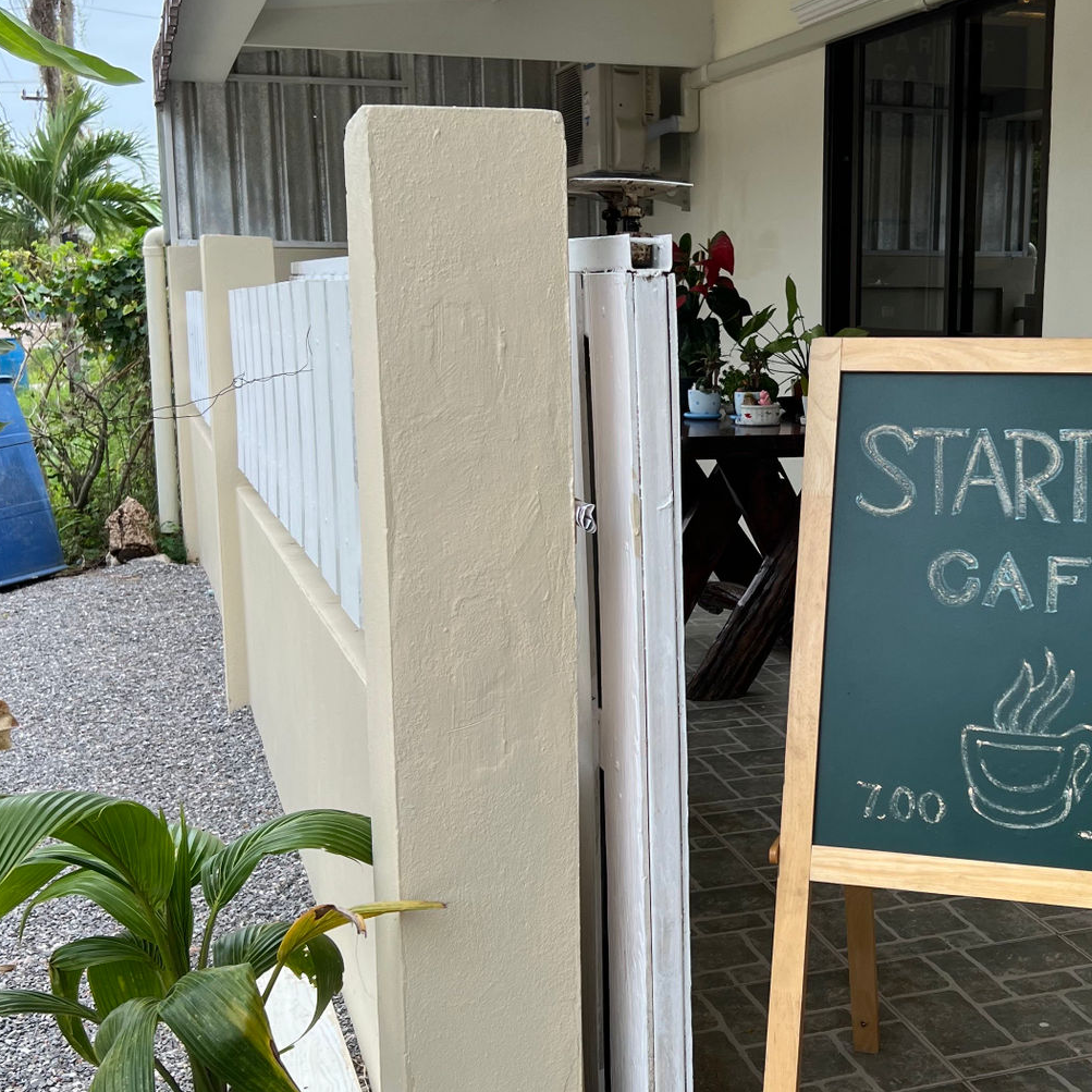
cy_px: 549
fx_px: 1178
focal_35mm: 33
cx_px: 761
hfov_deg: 48.6
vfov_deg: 49.7
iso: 50
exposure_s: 1/1431
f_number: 1.5
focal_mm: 5.7
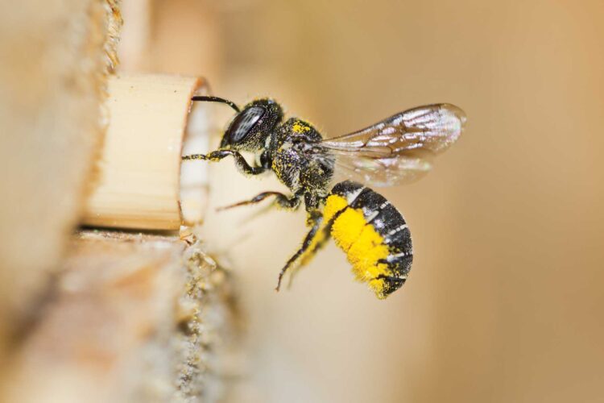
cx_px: 302
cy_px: 202
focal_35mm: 270
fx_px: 4530
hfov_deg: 7.6
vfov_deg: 5.1
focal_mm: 180
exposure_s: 1/320
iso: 100
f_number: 8
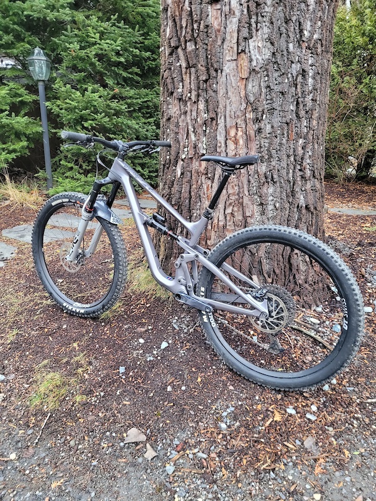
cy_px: 250
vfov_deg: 67.3
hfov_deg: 53.1
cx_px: 188
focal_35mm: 26
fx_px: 377
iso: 320
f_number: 1.8
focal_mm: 5.4
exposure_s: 1/120
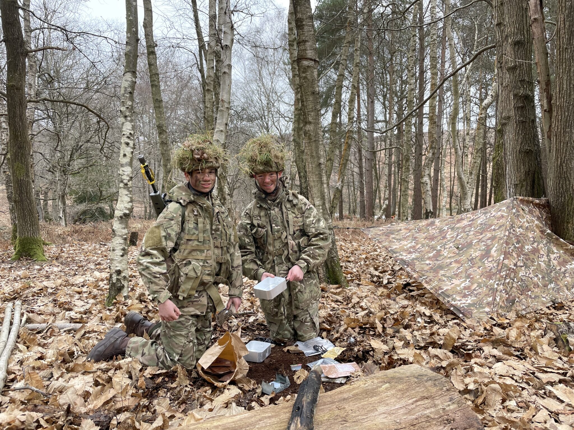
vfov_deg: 53.1
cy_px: 215
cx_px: 287
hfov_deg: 67.3
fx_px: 431
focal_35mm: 26
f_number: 1.6
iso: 32
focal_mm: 4.2
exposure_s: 1/273
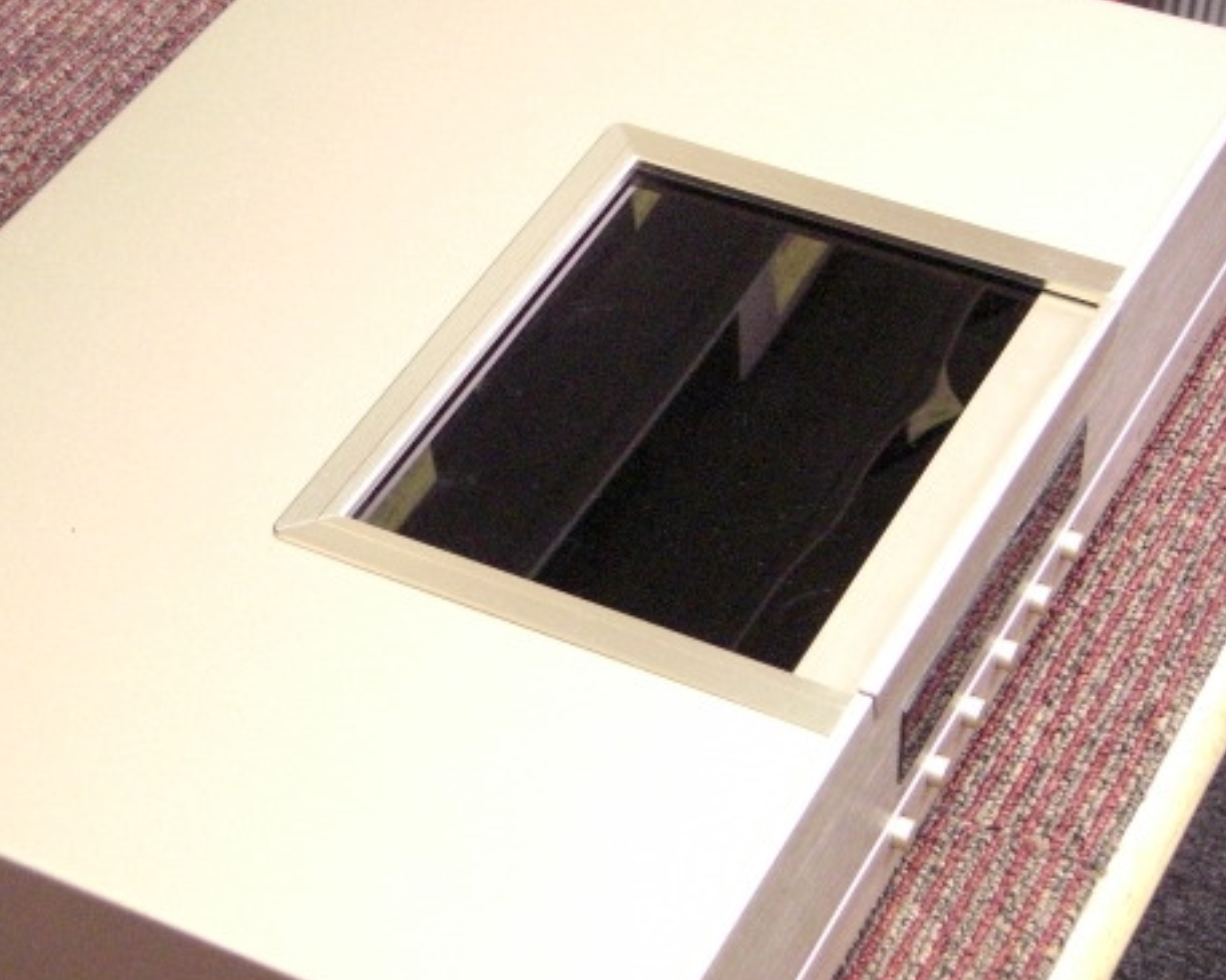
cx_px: 442
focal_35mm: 90
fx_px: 3264
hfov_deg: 21.2
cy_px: 455
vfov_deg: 17.1
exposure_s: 1/30
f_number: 3.9
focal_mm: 11
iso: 800
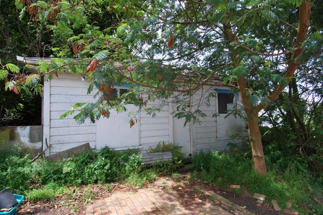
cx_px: 162
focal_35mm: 18
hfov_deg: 90.0
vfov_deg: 67.4
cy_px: 108
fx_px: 161
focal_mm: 12
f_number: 5.6
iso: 100
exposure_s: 1/125
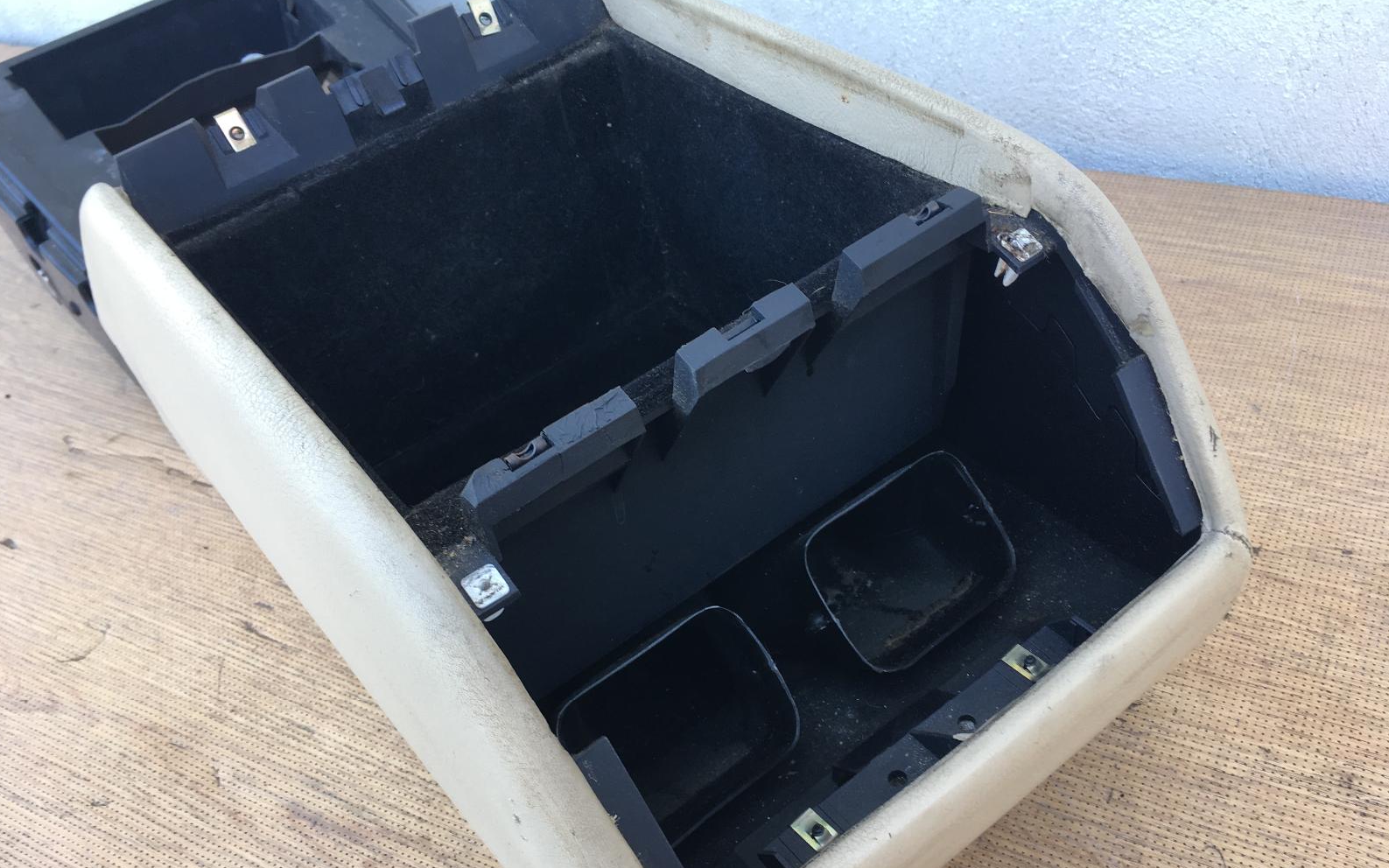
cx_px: 694
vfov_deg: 40.4
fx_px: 1174
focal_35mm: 31
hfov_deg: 61.2
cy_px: 514
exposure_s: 1/50
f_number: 2.2
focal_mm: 4.15
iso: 25
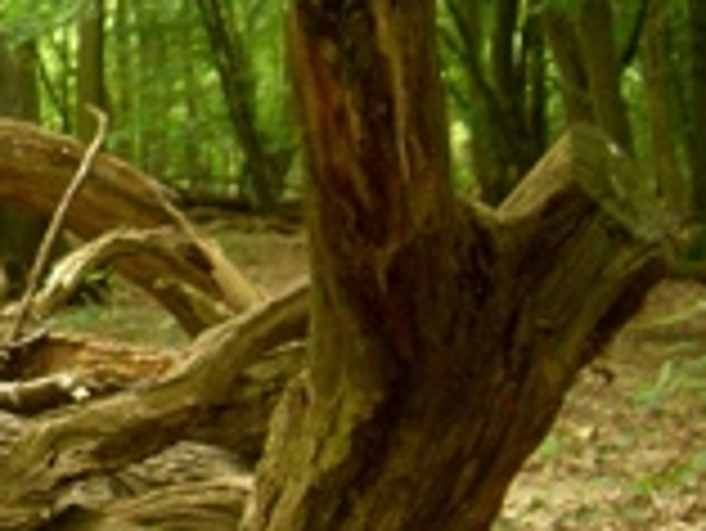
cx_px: -425
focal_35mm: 125
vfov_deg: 11.9
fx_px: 2551
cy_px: 324
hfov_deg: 14.5
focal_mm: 7.9
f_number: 2.8
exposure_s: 1/15
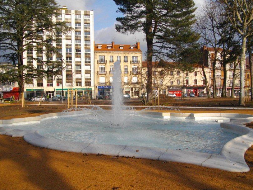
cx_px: 120
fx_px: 285
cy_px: 111
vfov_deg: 36.7
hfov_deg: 47.9
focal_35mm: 39
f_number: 8.8
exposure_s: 1/400
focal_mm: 5.7
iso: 200
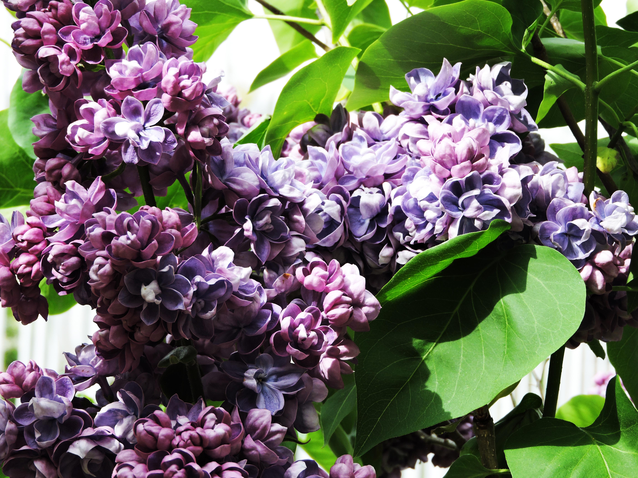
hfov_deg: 14.6
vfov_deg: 11.0
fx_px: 2488
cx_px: 319
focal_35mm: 135
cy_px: 239
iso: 100
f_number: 5
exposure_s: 1/160
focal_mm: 24.2
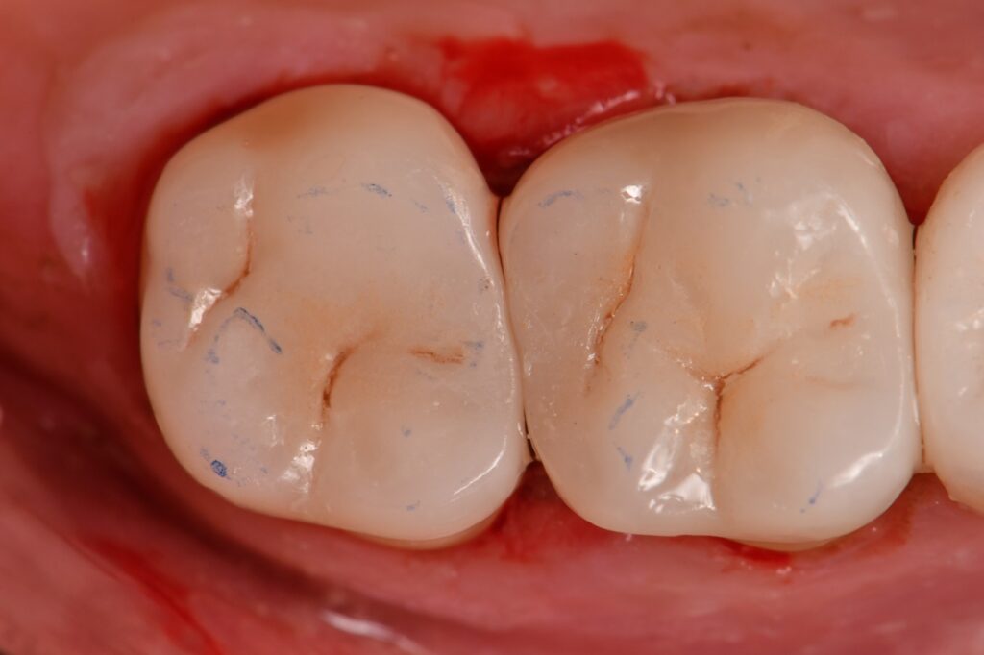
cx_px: 492
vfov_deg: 8.7
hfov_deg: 13.1
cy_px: 328
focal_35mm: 157
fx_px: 4290
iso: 200
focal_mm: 105
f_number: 32
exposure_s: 1/160
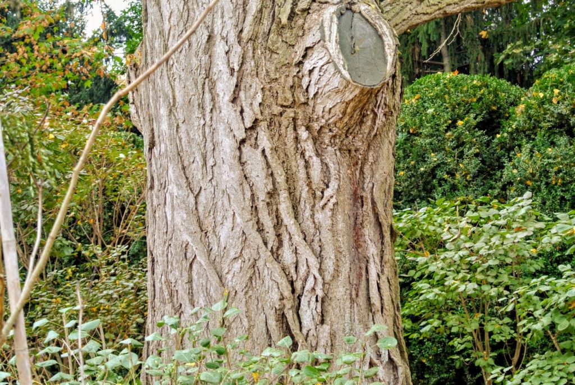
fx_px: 1296
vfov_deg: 16.9
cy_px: 192
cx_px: 288
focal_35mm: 81
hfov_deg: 25.0
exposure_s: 1/60
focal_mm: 30
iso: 400
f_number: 5.6
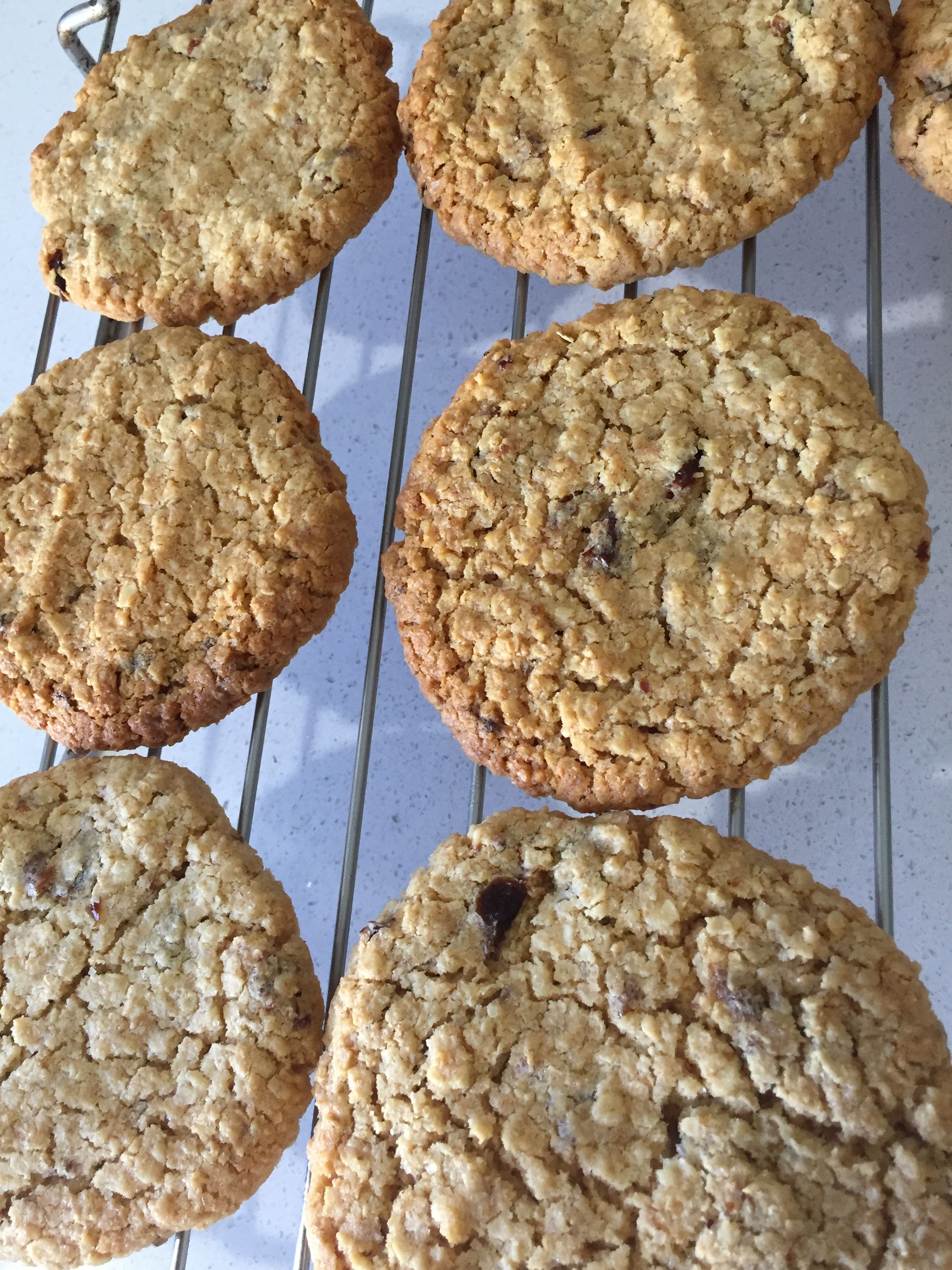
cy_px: 619
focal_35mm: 31
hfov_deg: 45.4
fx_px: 1137
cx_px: 451
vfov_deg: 58.3
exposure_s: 1/33
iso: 80
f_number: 2.2
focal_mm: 4.15
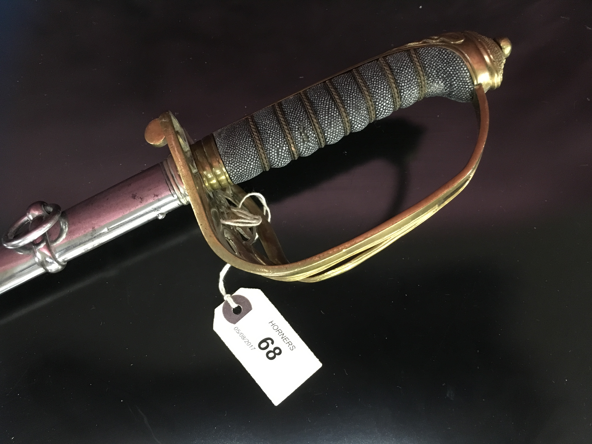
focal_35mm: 29
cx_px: 296
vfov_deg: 48.2
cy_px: 222
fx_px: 496
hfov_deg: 61.7
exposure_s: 1/17
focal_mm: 4.15
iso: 250
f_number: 2.2
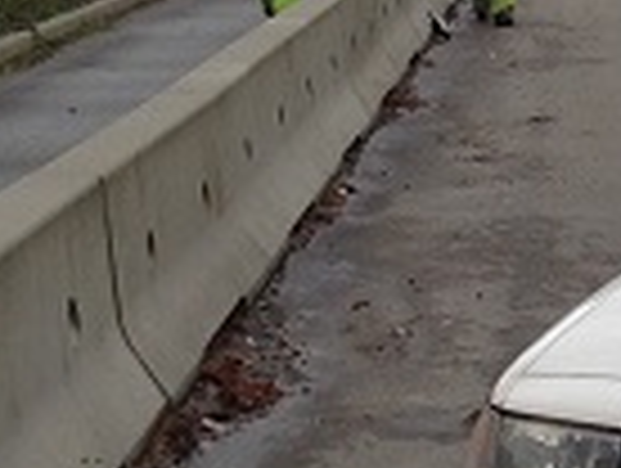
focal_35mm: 182
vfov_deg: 8.2
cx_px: 814
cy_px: 86
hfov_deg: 10.6
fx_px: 3271
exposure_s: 1/403
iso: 50
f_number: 2.4
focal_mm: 4.28
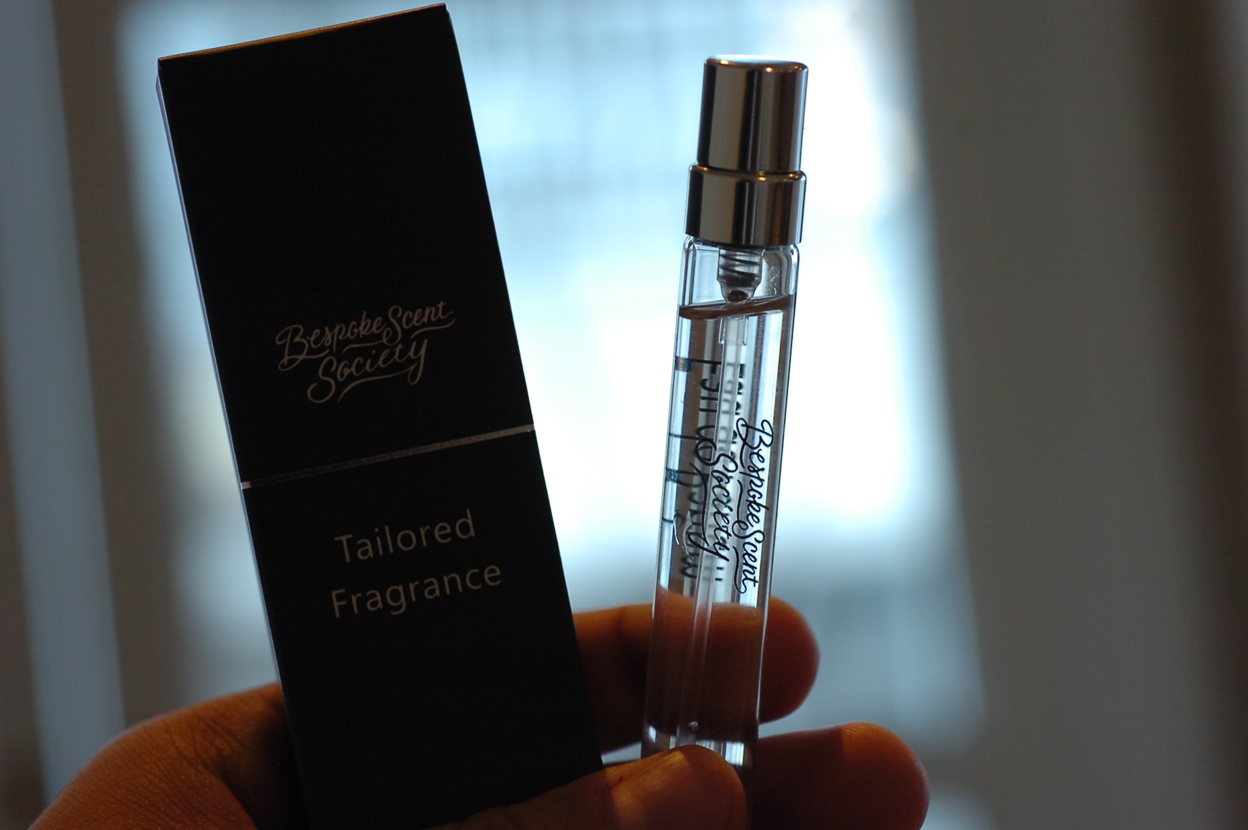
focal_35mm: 90
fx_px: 3118
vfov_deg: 15.2
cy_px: 415
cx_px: 624
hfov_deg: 22.6
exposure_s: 1/125
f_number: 5.3
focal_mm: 60
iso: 500
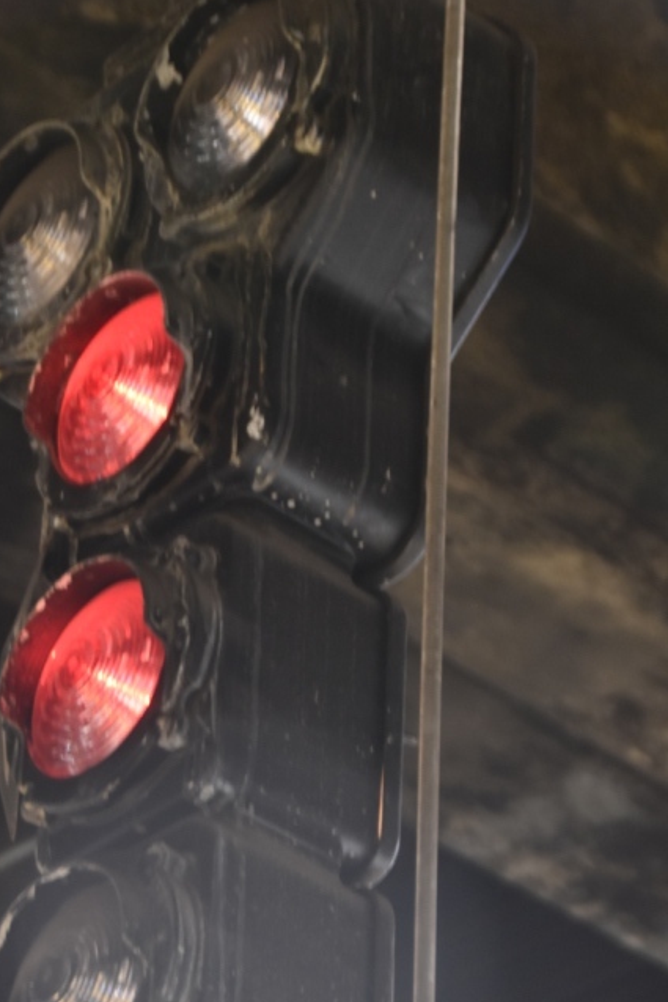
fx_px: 4362
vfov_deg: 13.0
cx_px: 249
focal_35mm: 157
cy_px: 761
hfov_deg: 8.8
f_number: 5
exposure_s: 1/6
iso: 800
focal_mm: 65
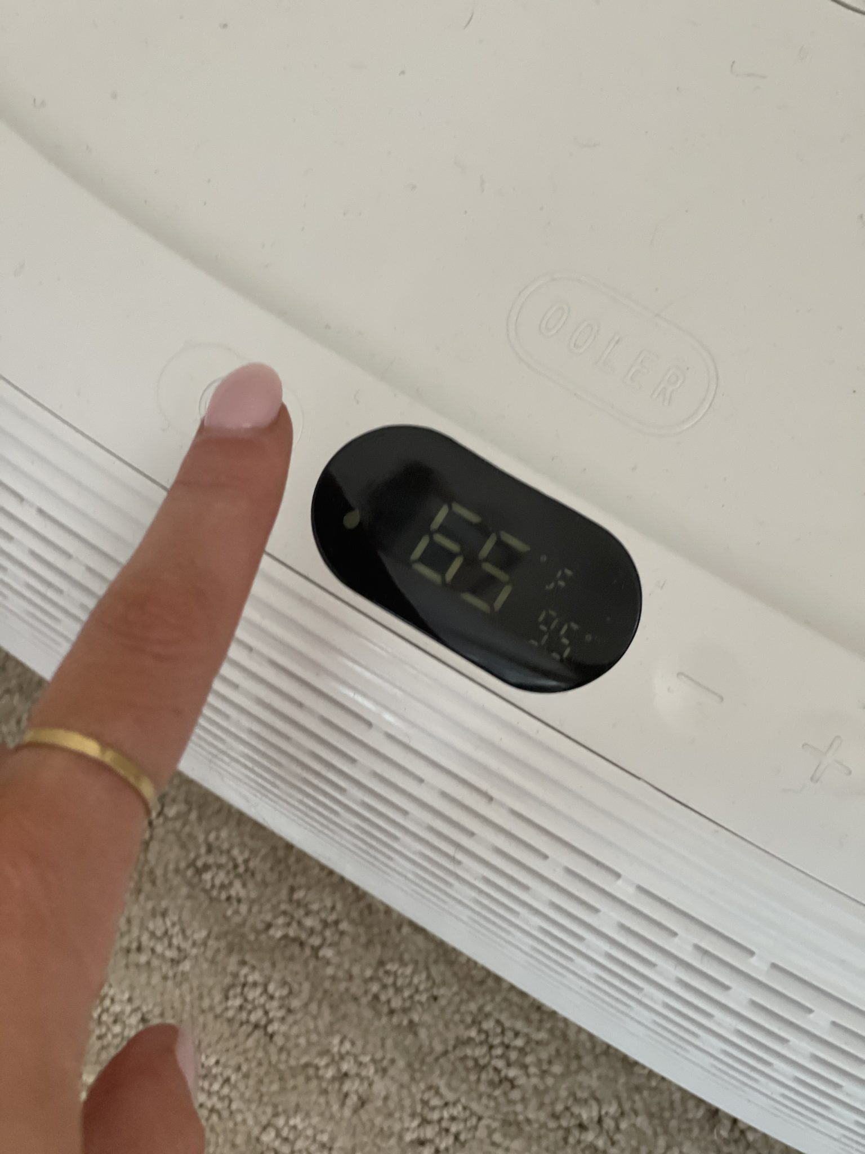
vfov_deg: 30.3
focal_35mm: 64
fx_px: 2132
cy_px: 577
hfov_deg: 22.9
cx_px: 432
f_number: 2.2
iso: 250
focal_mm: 7.5
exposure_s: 1/98
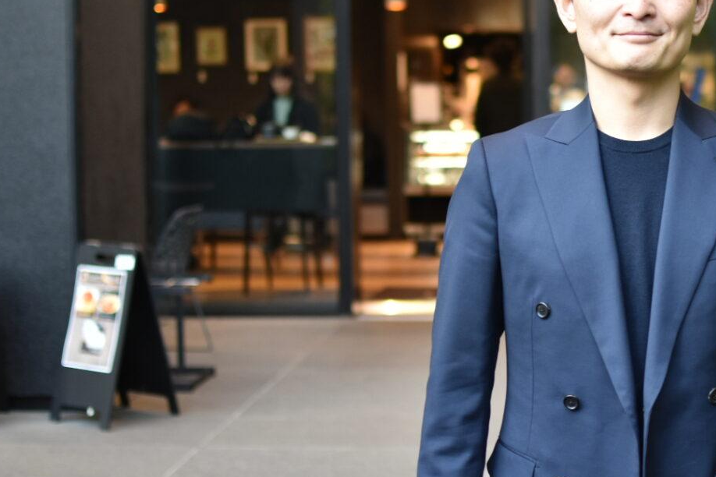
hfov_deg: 22.8
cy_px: 182
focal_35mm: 88
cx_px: 576
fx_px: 1747
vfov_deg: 15.5
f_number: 1.8
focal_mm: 35
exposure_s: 1/160
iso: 400
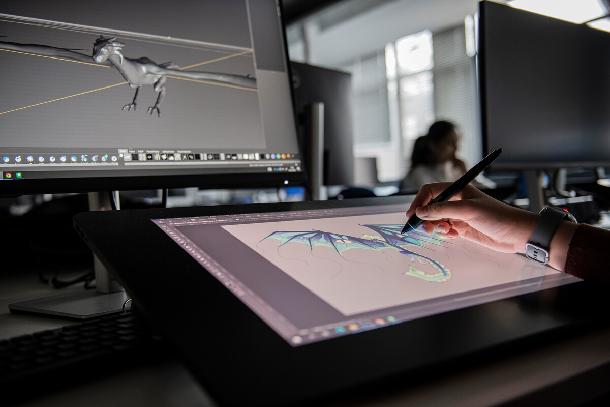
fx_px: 576
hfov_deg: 55.8
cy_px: 204
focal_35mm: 34
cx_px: 305
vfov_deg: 38.9
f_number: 3.2
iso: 800
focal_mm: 34
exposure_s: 1/40
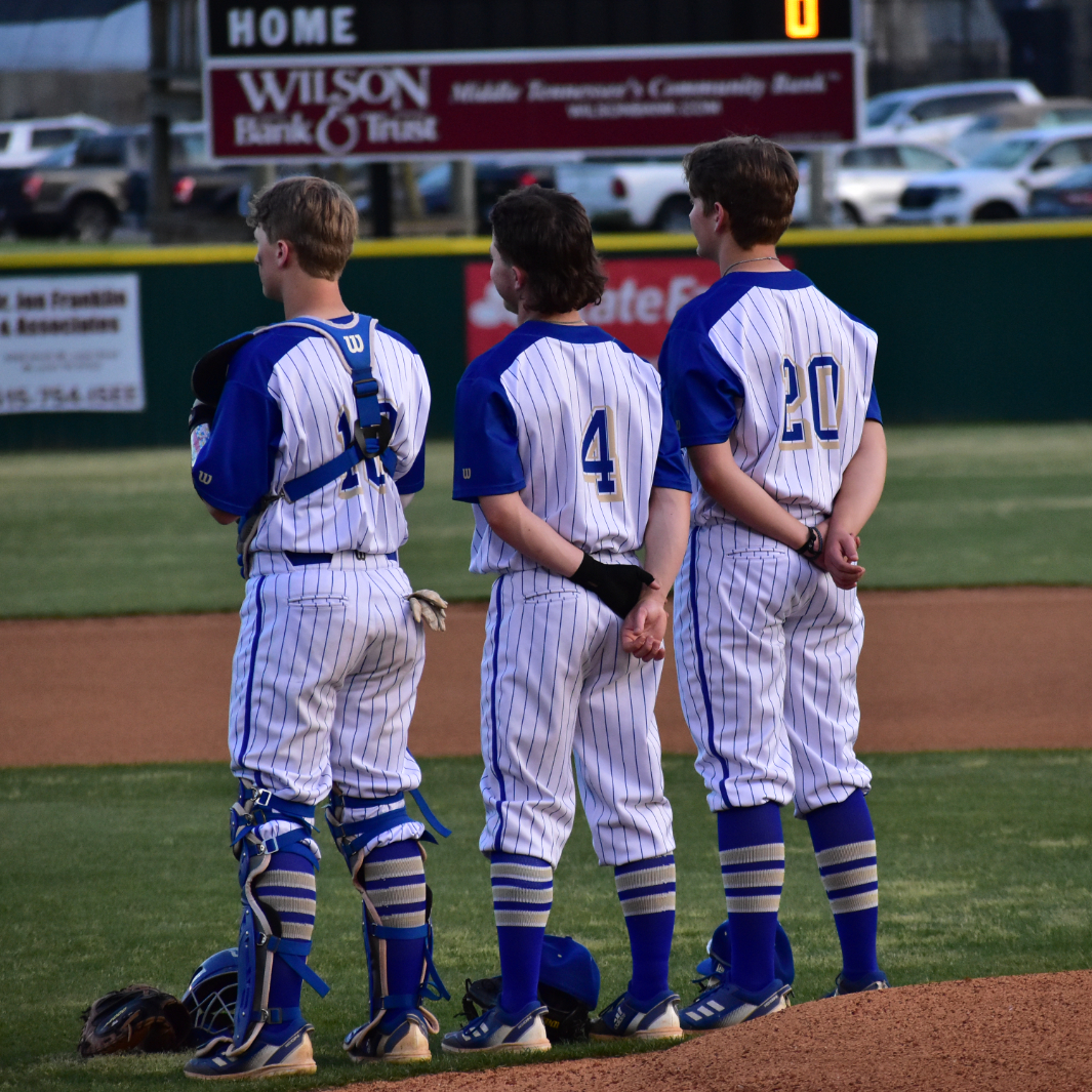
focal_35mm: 345
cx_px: 621
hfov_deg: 5.1
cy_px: 545
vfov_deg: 5.1
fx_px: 12313
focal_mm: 180
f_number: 5.6
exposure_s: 1/1000
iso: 2000
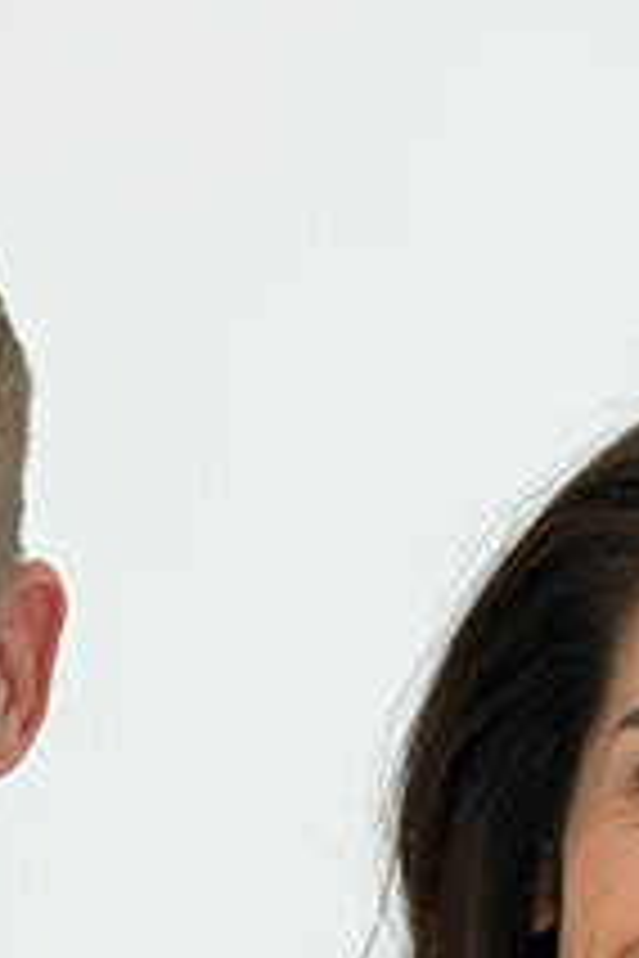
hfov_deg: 3.7
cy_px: 2298
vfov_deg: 5.3
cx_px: 290
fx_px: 10010
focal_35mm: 376
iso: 800
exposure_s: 1/200
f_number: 1.6
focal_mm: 50
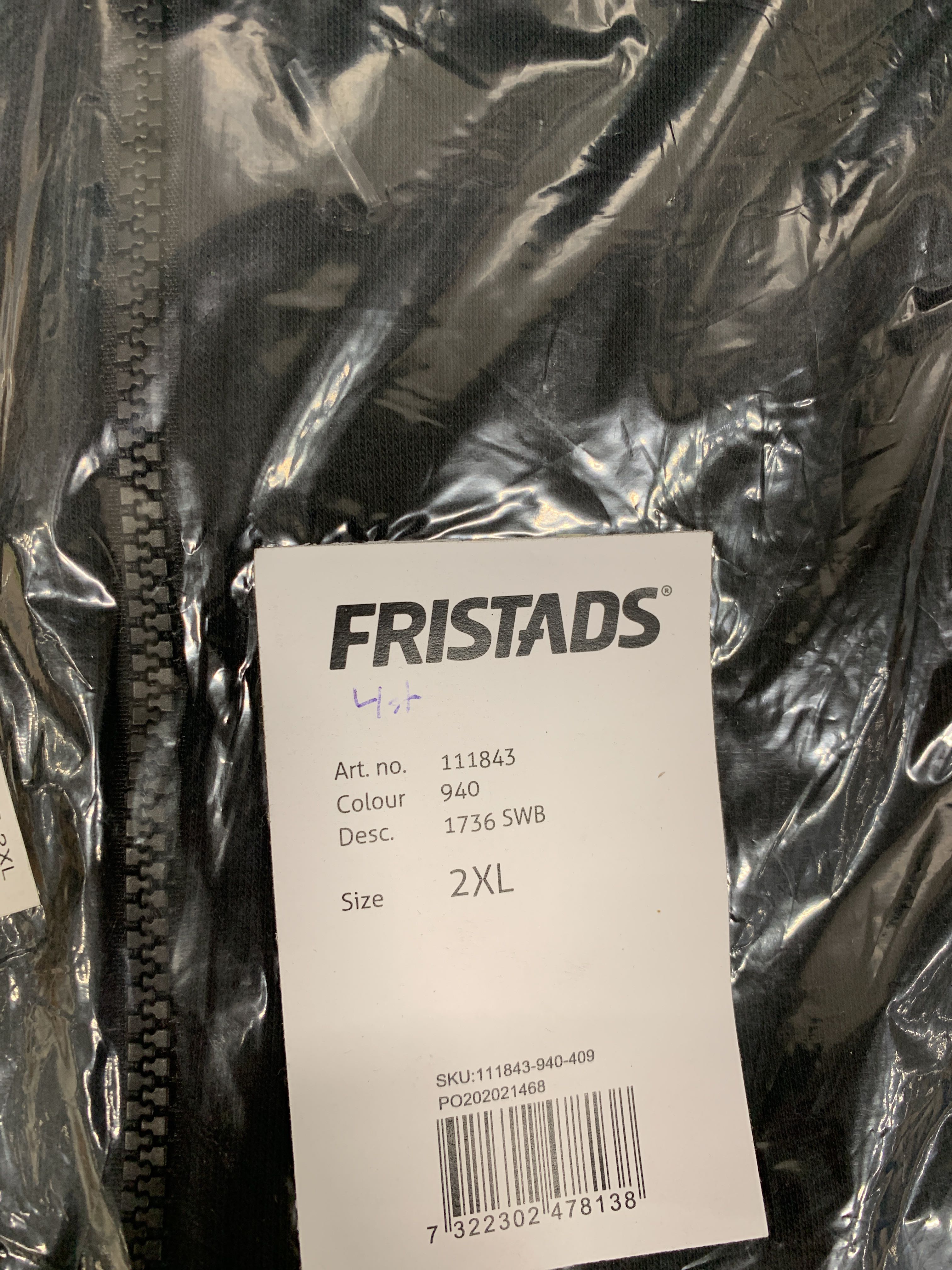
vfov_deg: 67.3
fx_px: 953
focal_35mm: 26
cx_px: 476
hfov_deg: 53.1
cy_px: 635
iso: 100
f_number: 1.8
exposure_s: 1/60
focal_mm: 4.25
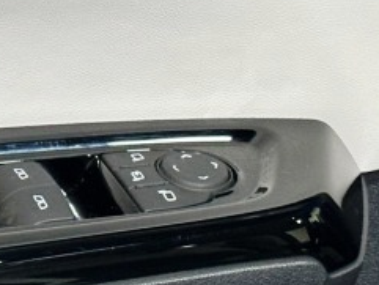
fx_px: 2235
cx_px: 55
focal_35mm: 204
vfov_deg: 7.3
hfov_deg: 9.7
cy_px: 27
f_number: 1.78
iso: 400
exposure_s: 1/40
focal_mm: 6.86
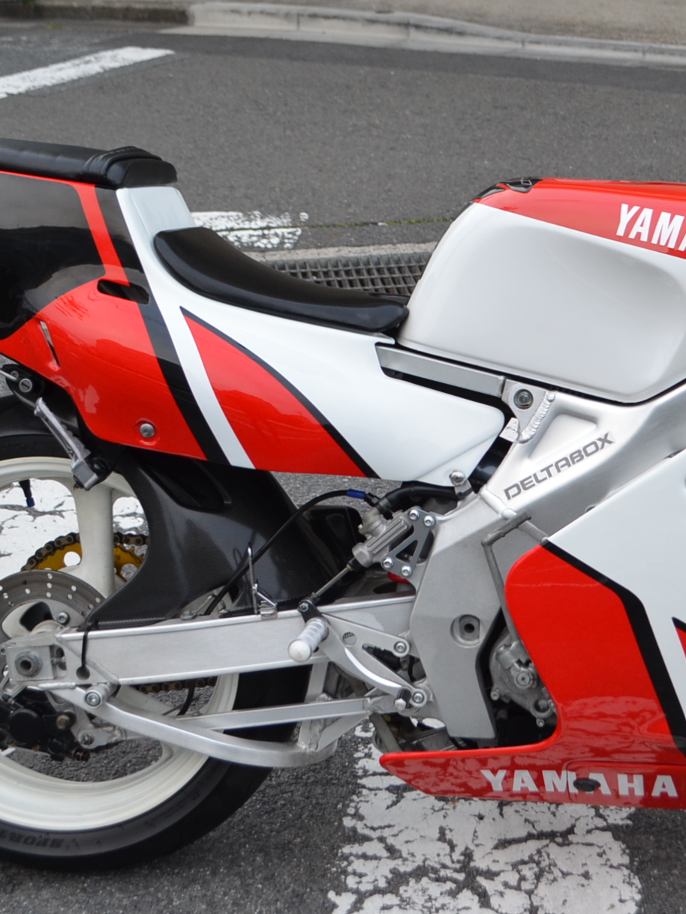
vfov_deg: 30.2
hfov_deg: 22.6
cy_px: 403
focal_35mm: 64
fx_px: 1691
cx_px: 550
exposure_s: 1/60
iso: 400
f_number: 4
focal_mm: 22
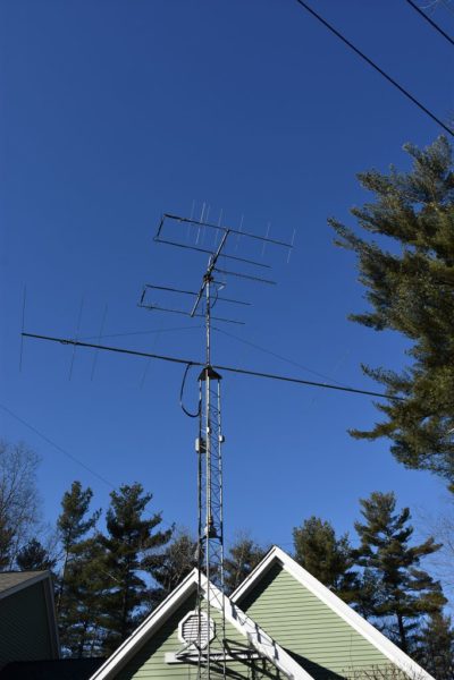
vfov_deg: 61.9
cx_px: 227
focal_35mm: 30
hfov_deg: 43.6
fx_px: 567
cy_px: 340
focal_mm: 20
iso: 220
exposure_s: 1/500
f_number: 8
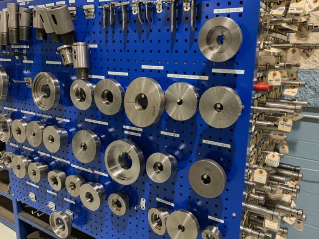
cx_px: 165
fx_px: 267
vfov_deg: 48.2
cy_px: 120
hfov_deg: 61.7
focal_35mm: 29
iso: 250
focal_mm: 4.25
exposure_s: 1/60
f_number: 1.8
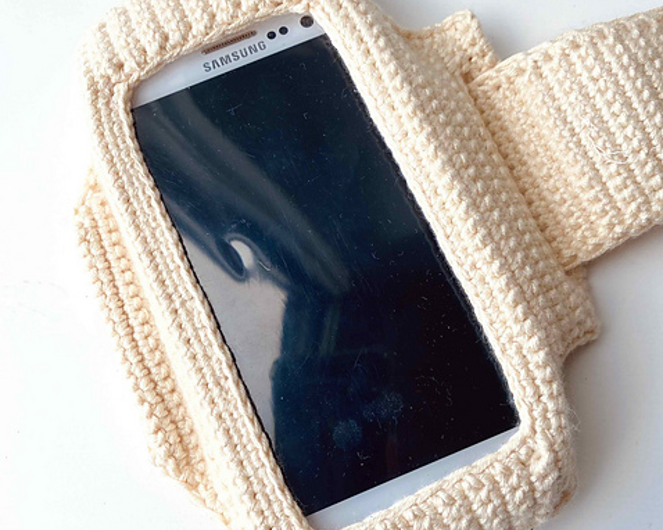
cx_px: 332
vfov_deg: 43.3
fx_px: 667
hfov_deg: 52.9
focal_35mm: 34
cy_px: 277
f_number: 1.8
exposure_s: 1/211
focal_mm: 4.25
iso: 32
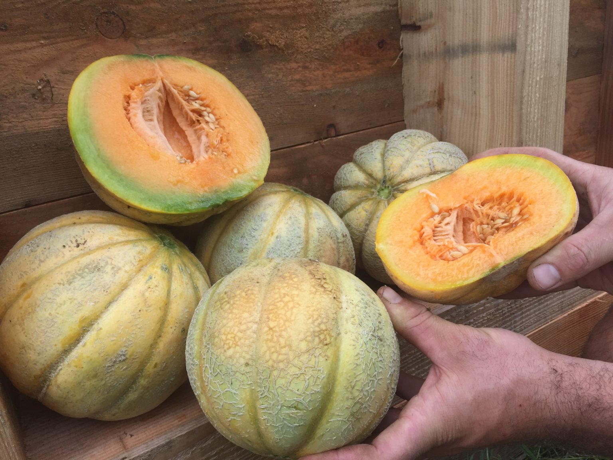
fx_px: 514
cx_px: 306
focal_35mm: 29
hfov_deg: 61.7
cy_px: 230
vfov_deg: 48.2
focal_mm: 4.15
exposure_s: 1/384
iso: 32
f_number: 2.2
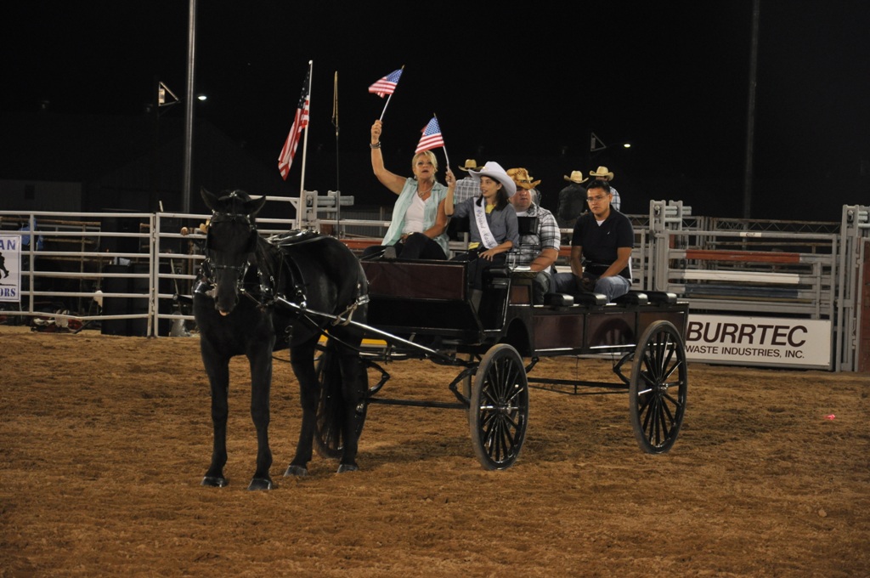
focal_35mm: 128
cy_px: 289
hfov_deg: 16.1
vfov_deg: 10.7
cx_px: 435
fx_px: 3077
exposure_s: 1/60
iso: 800
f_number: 5.6
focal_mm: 85
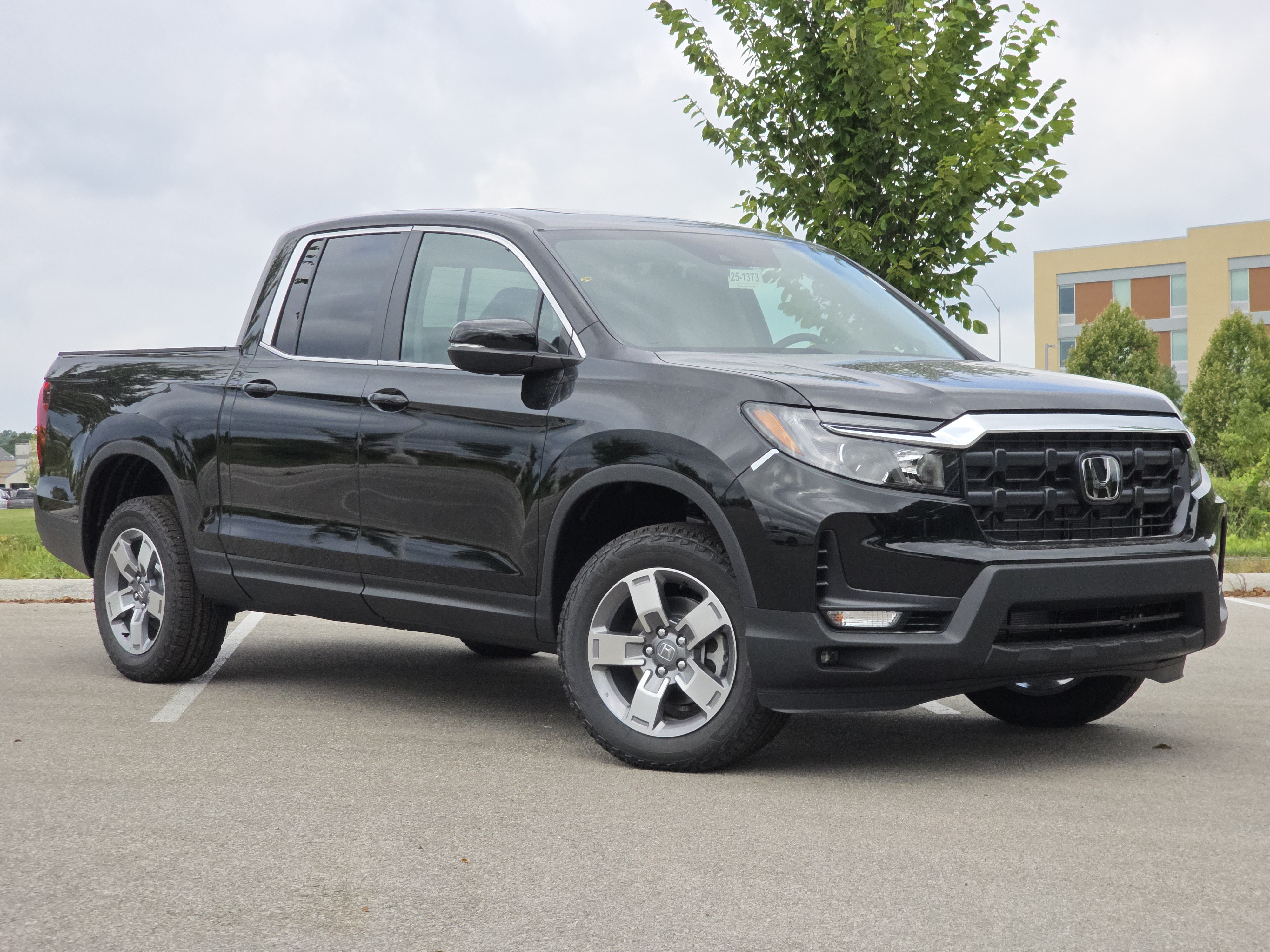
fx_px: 2531
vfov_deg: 21.3
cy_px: 476
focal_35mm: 69
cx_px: 635
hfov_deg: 28.2
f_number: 2.4
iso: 50
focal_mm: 7.9
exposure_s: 1/1410
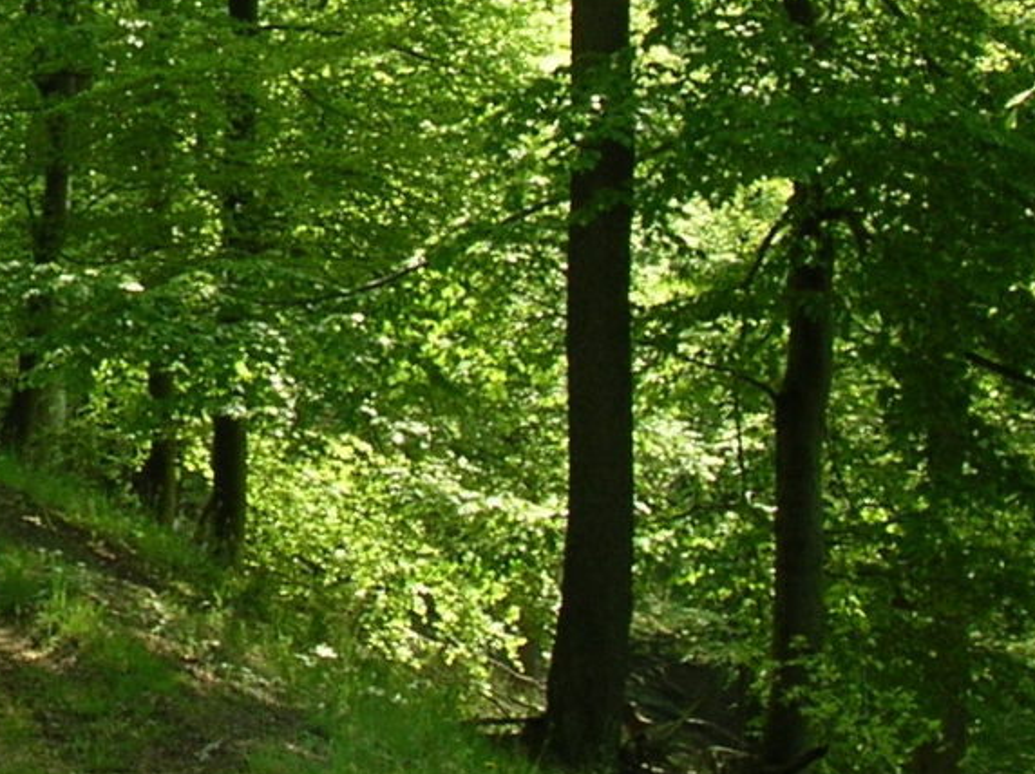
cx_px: -371
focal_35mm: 129
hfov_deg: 14.5
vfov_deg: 11.4
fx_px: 3854
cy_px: 27
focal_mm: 6
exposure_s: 1/130
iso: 50
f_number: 3.7
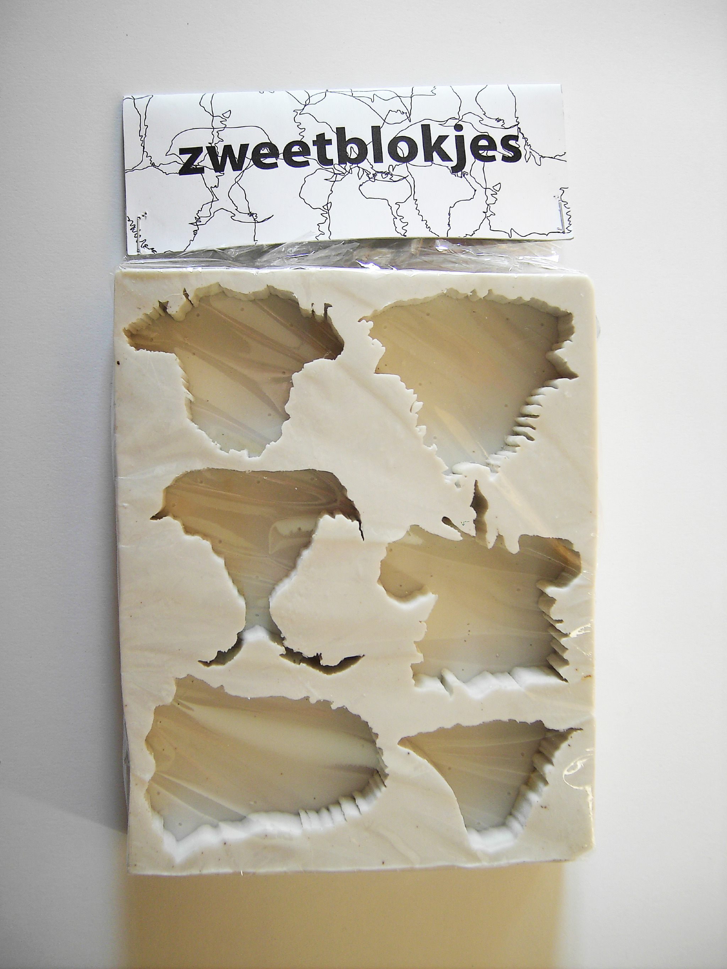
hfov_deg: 40.7
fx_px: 980
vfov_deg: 52.6
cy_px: 484
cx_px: 364
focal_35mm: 35
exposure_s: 1/25
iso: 50
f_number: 2.8
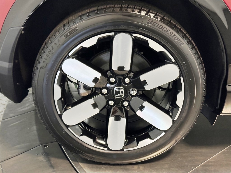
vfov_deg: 30.3
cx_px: 116
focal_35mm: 48
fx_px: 320
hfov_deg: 39.7
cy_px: 86
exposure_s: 1/30
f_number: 1.78
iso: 640
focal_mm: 6.86
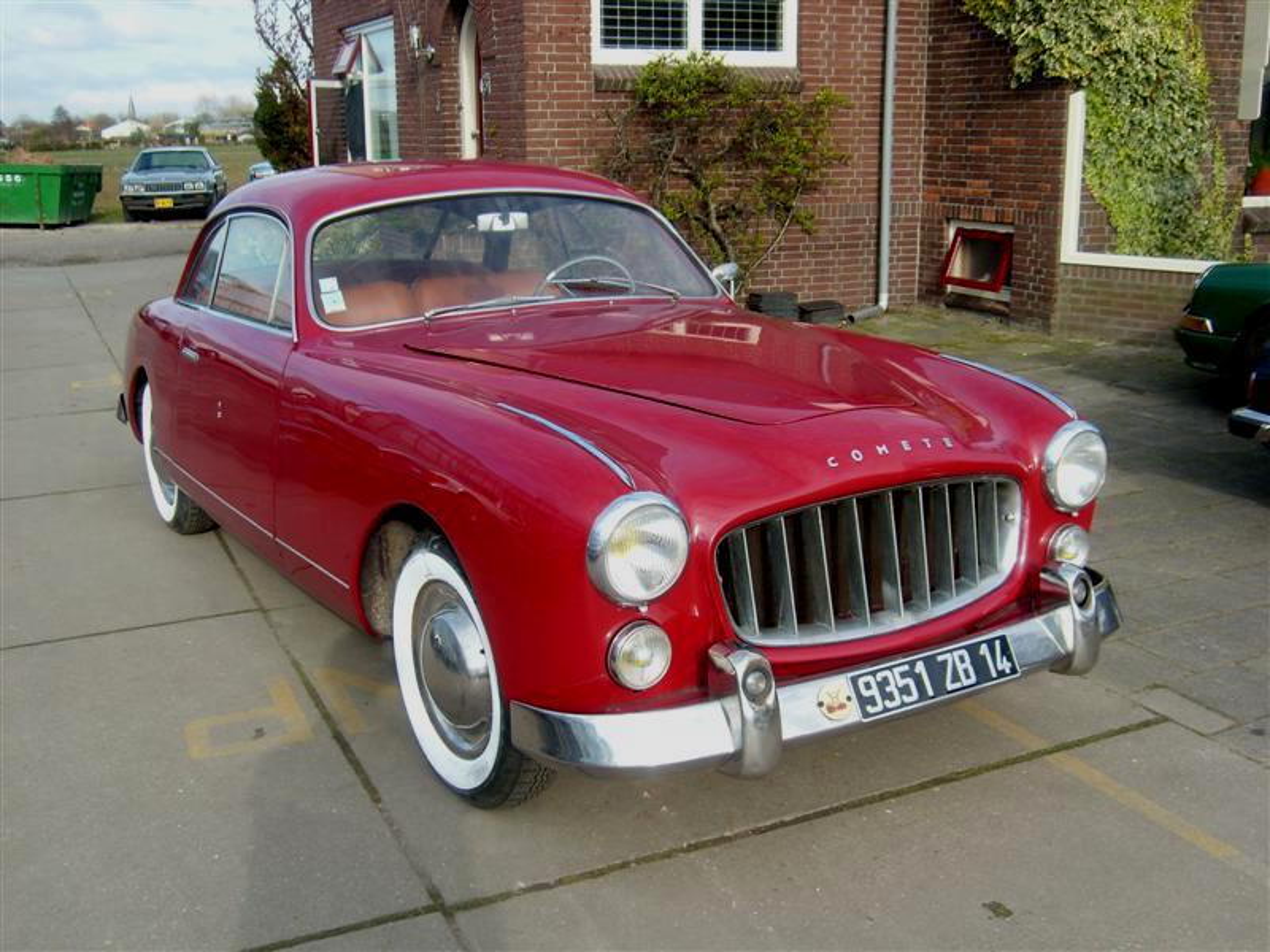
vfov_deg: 40.7
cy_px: 476
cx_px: 635
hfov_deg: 52.6
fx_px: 1284
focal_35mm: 35
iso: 50
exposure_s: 1/569
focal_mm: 5.8
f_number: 2.8
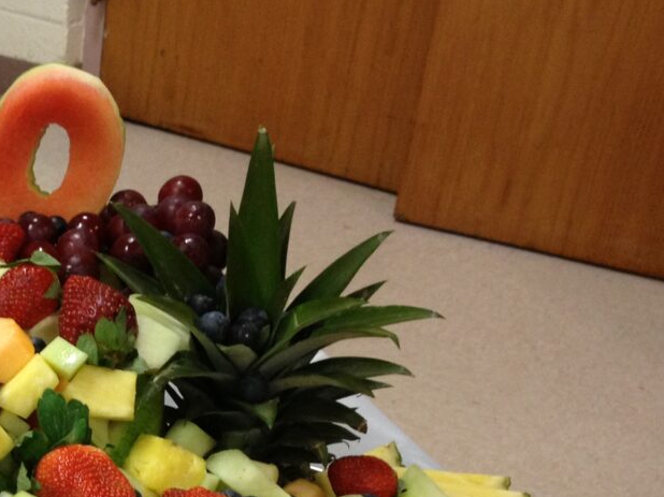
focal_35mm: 87
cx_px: -76
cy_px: 564
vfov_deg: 16.4
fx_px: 1668
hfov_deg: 21.3
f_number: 2.4
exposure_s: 1/20
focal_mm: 4.28
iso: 125
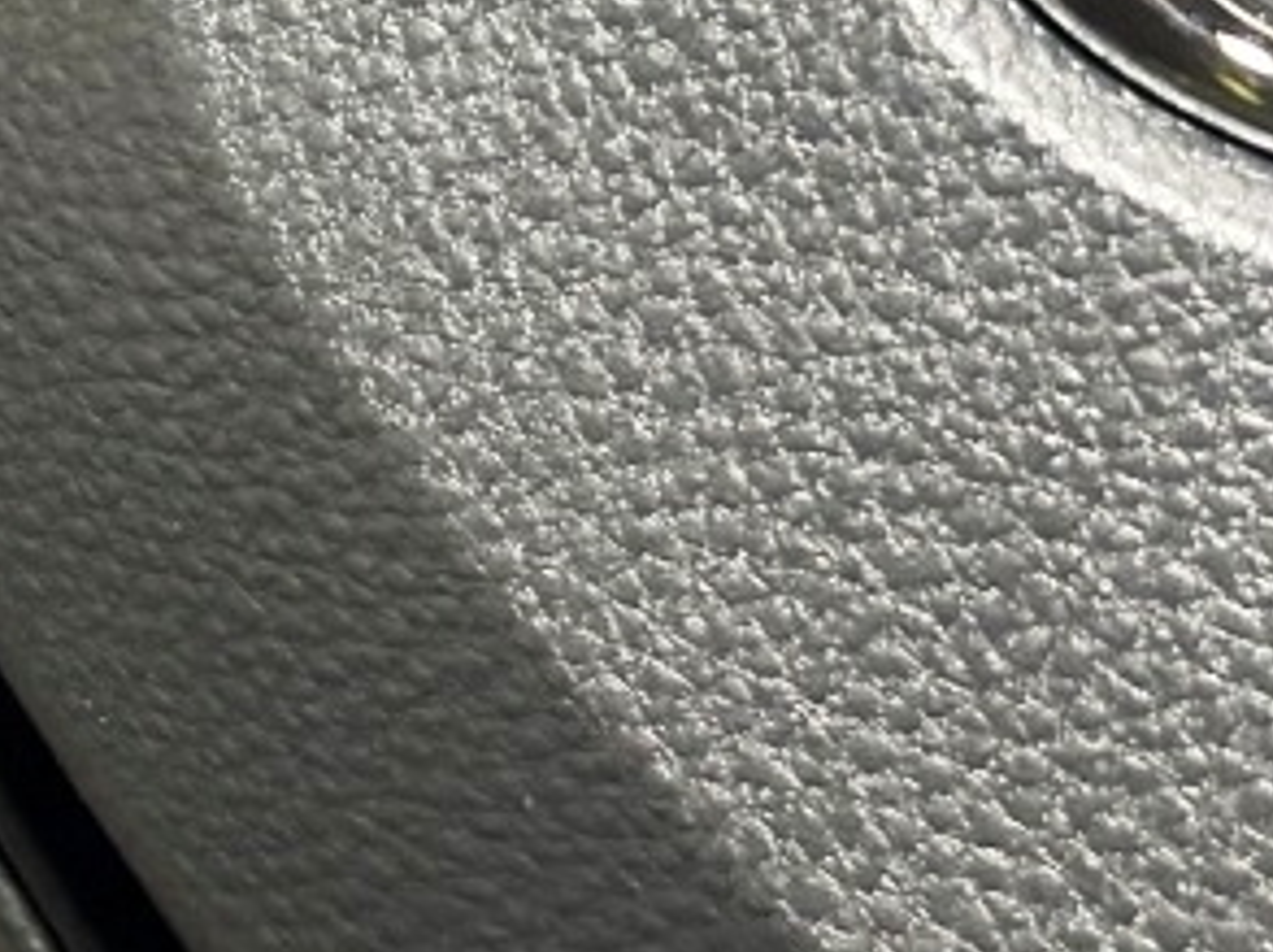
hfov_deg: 11.1
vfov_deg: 8.6
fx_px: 6171
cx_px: -882
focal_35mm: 168
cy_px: -400
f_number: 1.78
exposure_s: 1/30
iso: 500
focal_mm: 6.86
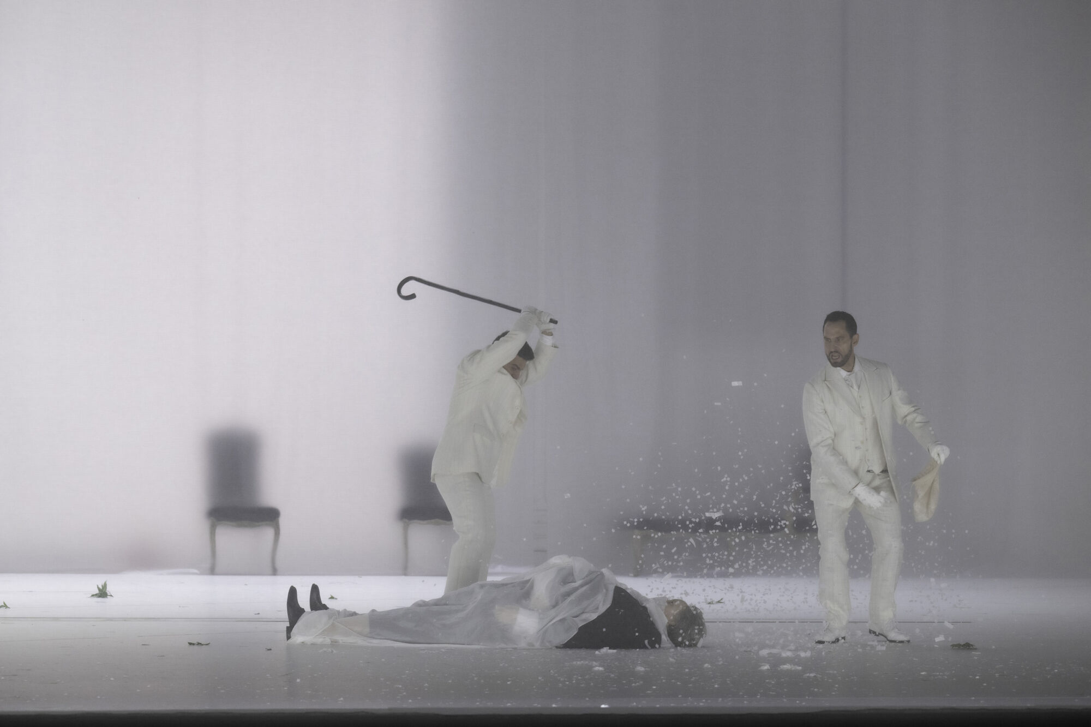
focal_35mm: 125
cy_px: 364
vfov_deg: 11.0
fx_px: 3788
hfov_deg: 16.4
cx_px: 546
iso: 2500
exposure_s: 1/200
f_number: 4.5
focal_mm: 125
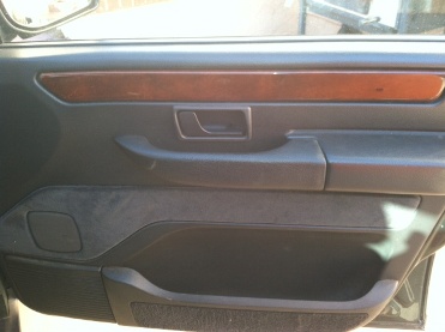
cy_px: 166
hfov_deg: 52.7
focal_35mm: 35
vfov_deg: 40.6
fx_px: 449
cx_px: 222
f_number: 2.8
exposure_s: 1/40
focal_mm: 3.85
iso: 80
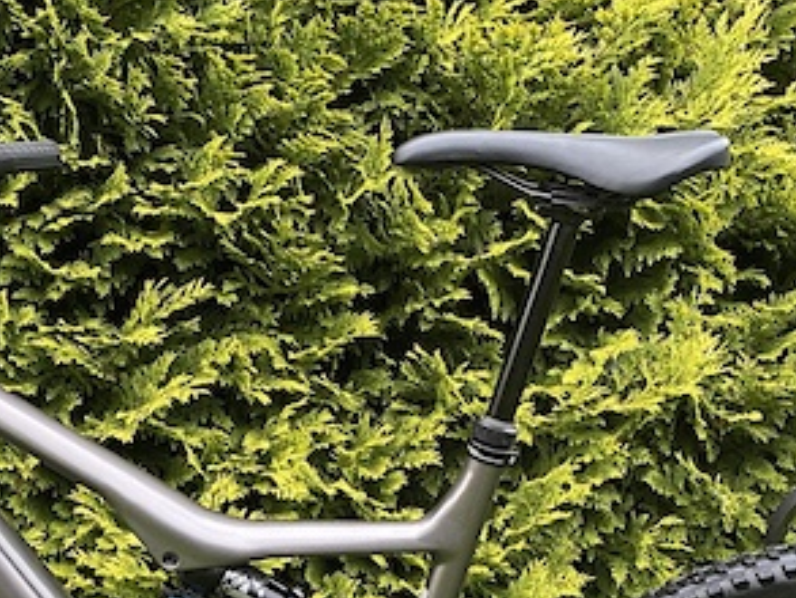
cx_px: 326
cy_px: 701
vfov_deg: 19.6
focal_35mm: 71
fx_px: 1633
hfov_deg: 27.3
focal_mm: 4.25
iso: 125
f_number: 1.8
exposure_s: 1/100
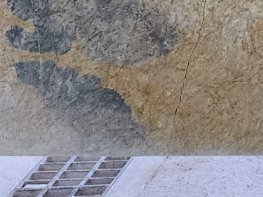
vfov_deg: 9.2
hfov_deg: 11.7
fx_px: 1071
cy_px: -302
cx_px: 606
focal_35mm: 141
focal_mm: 6.4
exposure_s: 1/100
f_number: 1.8
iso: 200
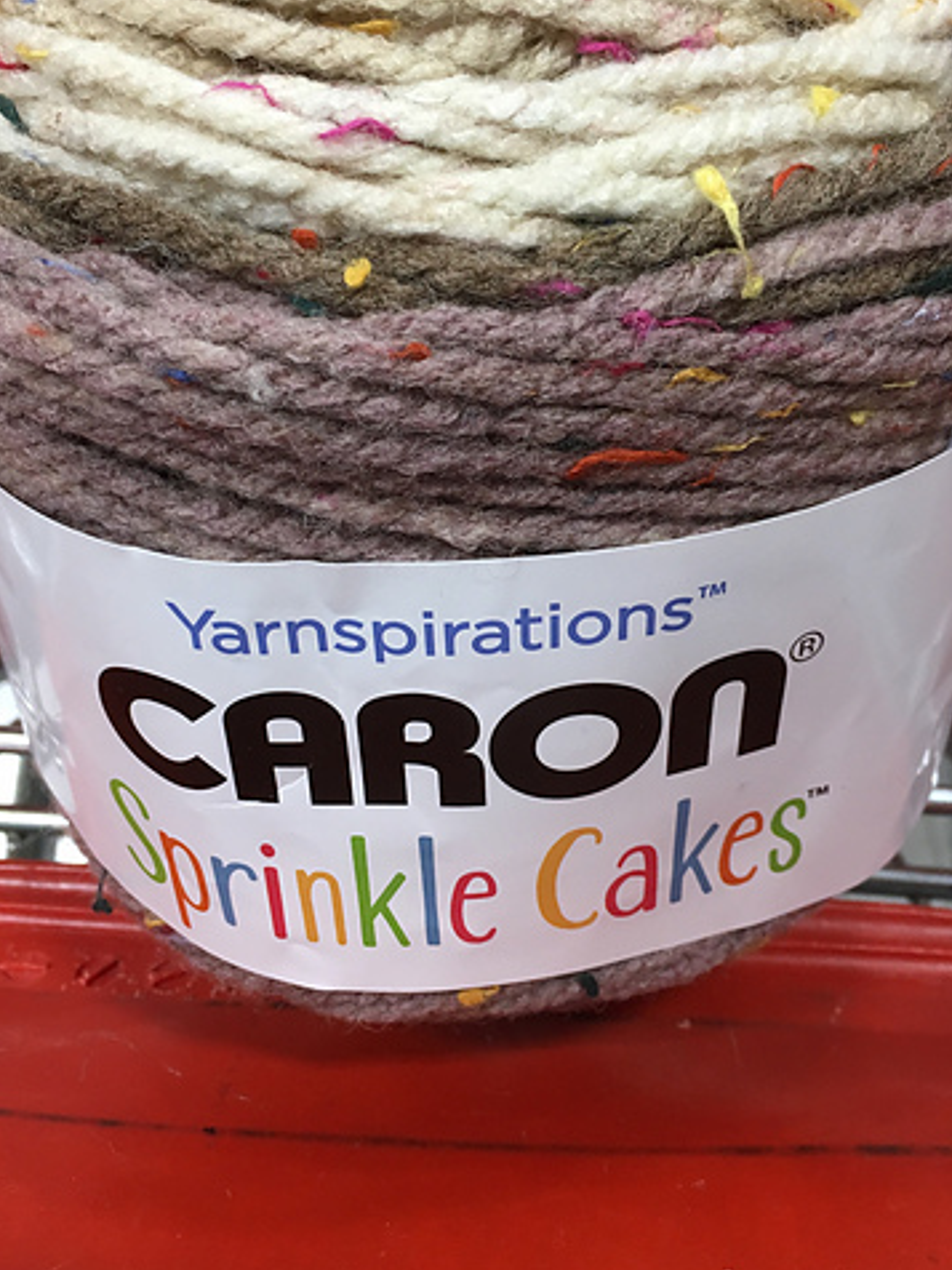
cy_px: 555
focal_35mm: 39
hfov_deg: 36.8
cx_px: 488
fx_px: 1430
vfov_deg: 47.8
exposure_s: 1/30
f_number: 2.2
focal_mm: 4.15
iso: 100
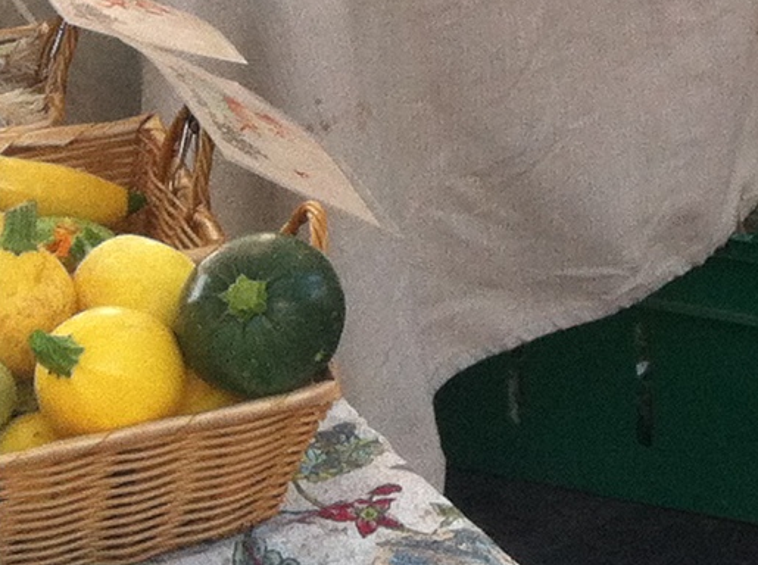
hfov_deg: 11.2
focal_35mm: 170
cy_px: -436
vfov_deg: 8.4
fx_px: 3715
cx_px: 1122
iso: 125
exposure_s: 1/120
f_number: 2.8
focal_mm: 3.85
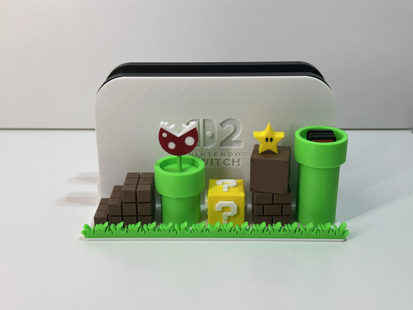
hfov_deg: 39.7
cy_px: 155
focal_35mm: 48
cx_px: 206
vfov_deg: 30.3
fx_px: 573
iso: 64
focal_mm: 6.86
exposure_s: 1/121
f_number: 1.78
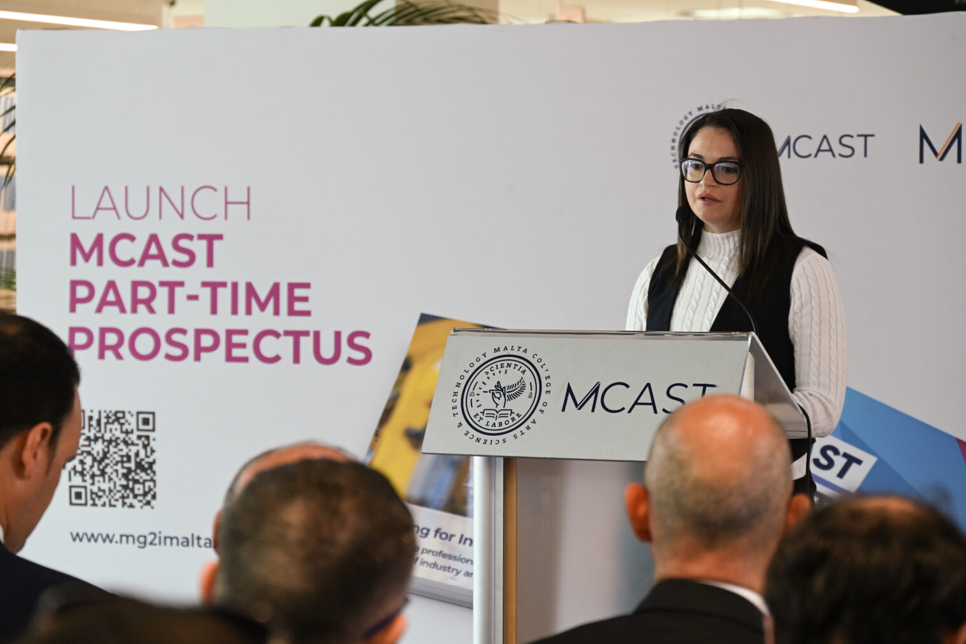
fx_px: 3247
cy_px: 322
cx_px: 483
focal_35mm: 121
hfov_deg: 16.9
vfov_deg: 11.3
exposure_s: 1/80
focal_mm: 120
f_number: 6.3
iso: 640
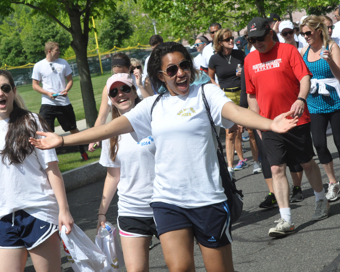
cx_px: 146
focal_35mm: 119
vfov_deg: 13.0
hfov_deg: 16.2
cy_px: 136
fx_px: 1197
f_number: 10
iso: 1600
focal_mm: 70
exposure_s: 1/4000
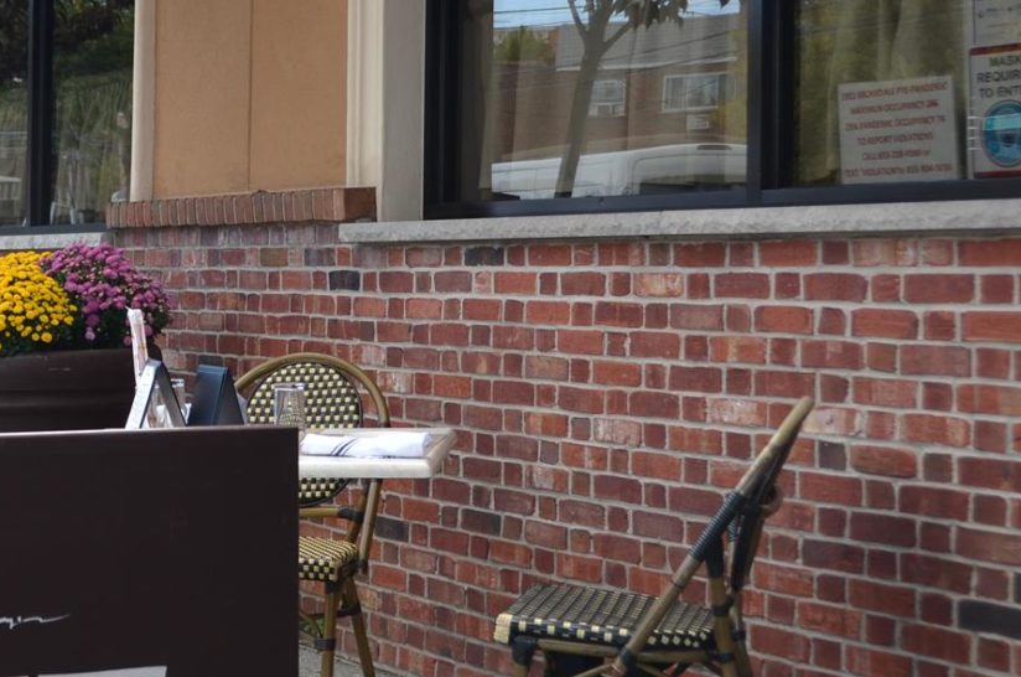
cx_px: -9
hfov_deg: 23.7
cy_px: 206
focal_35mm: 82
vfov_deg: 16.5
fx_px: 2321
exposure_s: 1/250
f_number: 4
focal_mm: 22
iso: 110
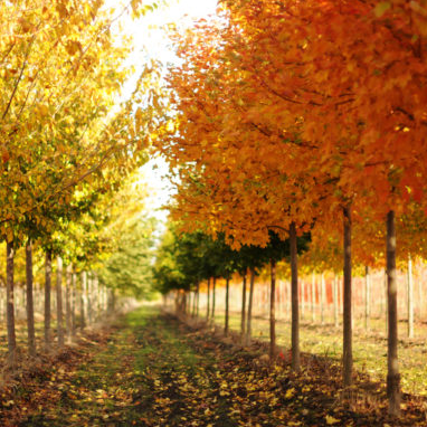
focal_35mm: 100
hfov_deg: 17.4
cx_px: 148
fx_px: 1396
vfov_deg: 17.4
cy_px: 212
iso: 320
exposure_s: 1/3200
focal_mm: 50
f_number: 1.4
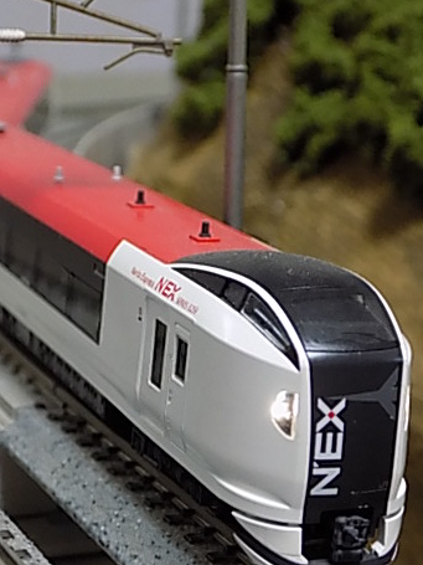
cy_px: 274
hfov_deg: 17.8
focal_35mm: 83
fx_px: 1353
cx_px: 177
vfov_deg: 23.6
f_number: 4
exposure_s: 1/10
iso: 400
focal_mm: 10.5
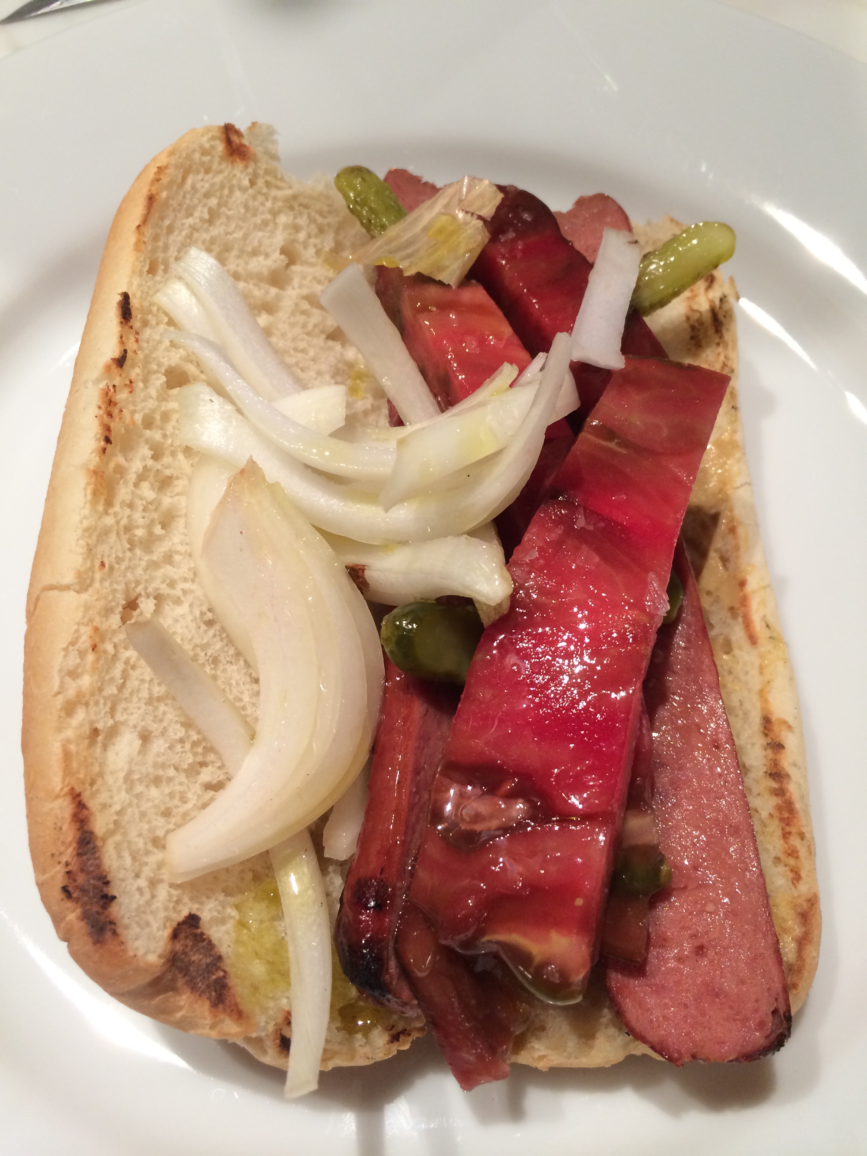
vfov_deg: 60.0
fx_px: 1002
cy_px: 578
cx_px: 434
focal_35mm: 30
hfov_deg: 46.8
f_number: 2.2
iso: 125
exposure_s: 1/30
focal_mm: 4.12
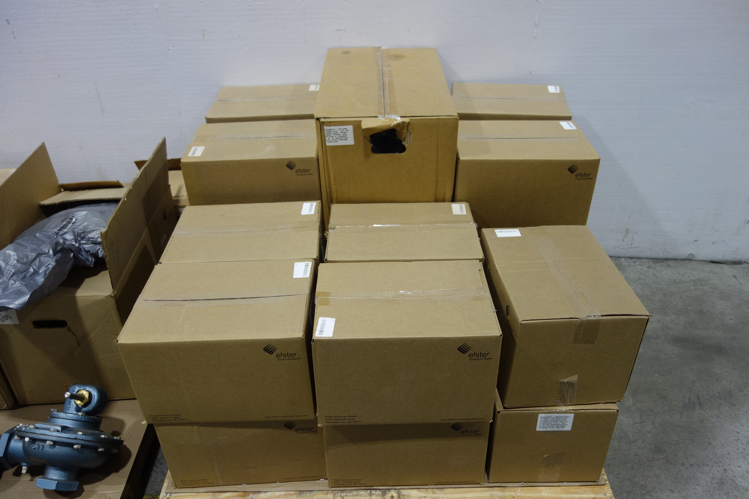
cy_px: 250
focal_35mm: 28
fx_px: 583
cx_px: 374
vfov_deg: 46.4
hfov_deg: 65.5
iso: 125
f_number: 1.8
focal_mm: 10.4
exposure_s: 1/30
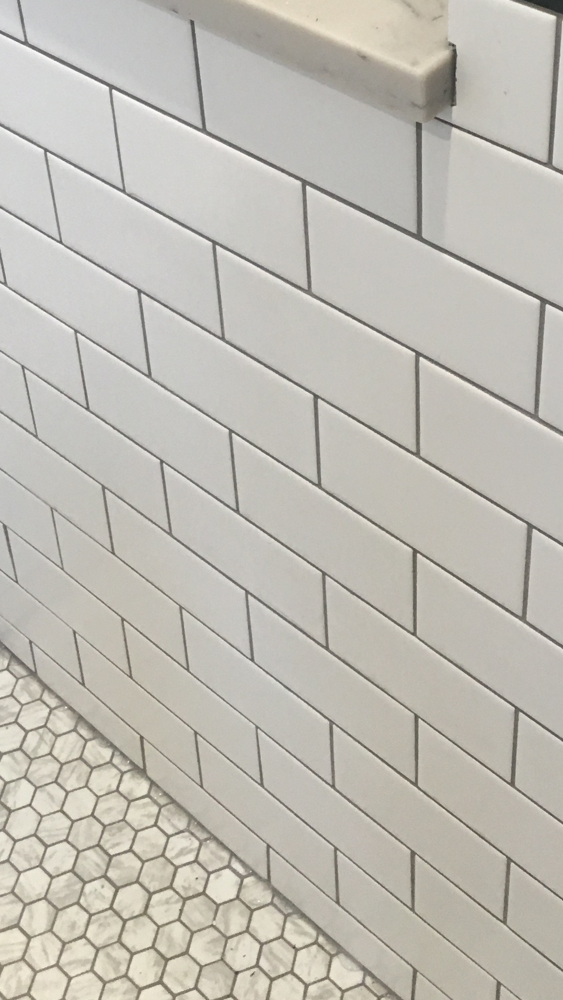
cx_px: 381
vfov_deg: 36.0
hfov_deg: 21.7
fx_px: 1460
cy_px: 137
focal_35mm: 55
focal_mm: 4.15
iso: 40
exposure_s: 1/30
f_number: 2.2
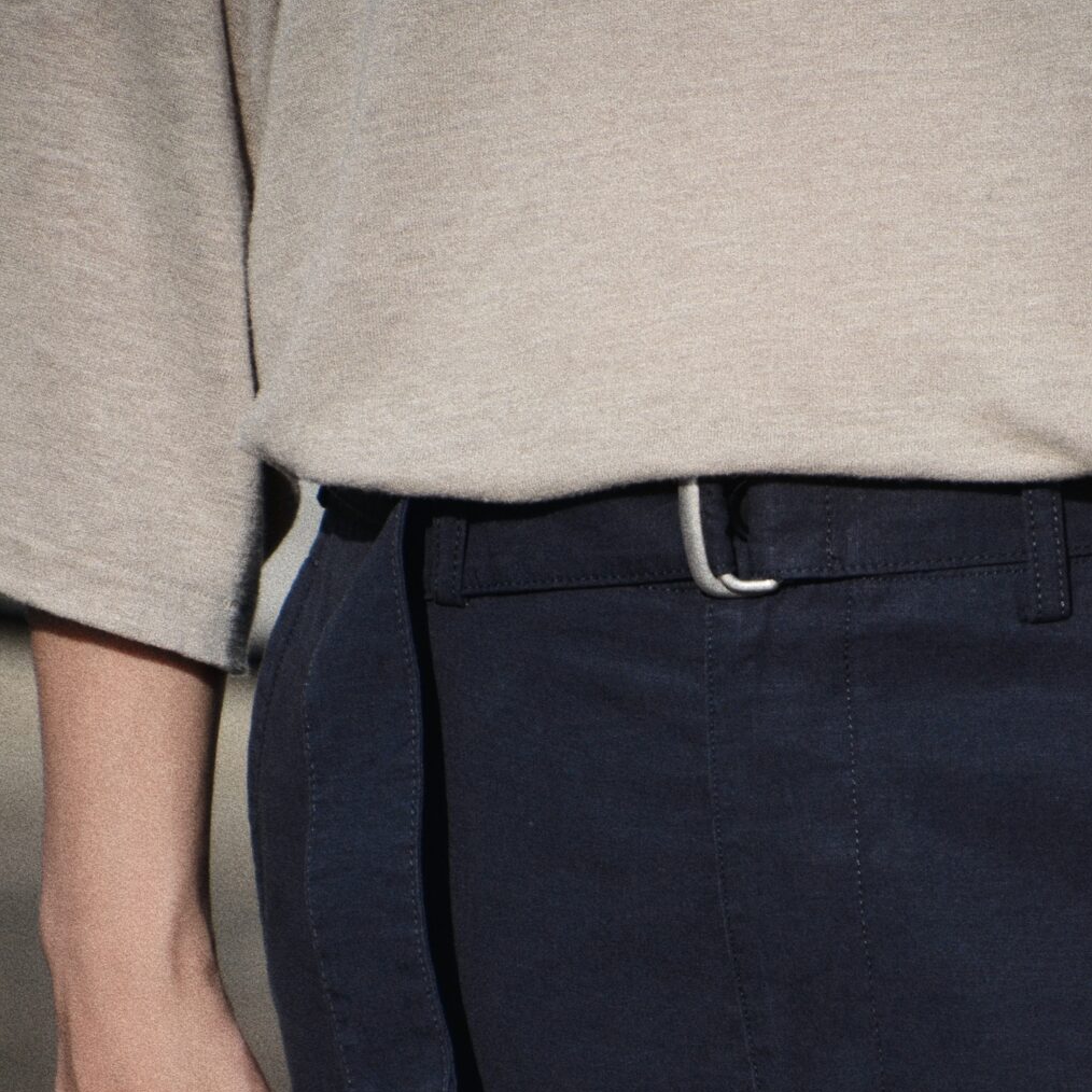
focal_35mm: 578
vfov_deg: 3.0
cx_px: 547
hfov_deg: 3.0
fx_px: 20629
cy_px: 786
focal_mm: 300
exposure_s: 1/6400
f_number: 6.3
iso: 800
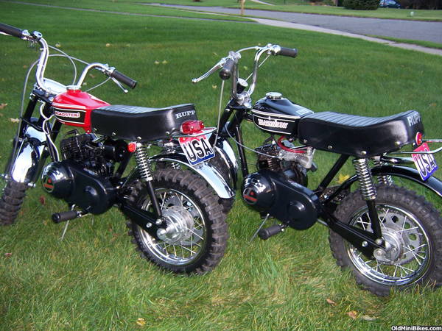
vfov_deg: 42.9
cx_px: 221
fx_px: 421
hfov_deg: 55.4
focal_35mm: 33
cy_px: 166
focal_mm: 5.5
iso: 80
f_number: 2.8
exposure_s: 1/60
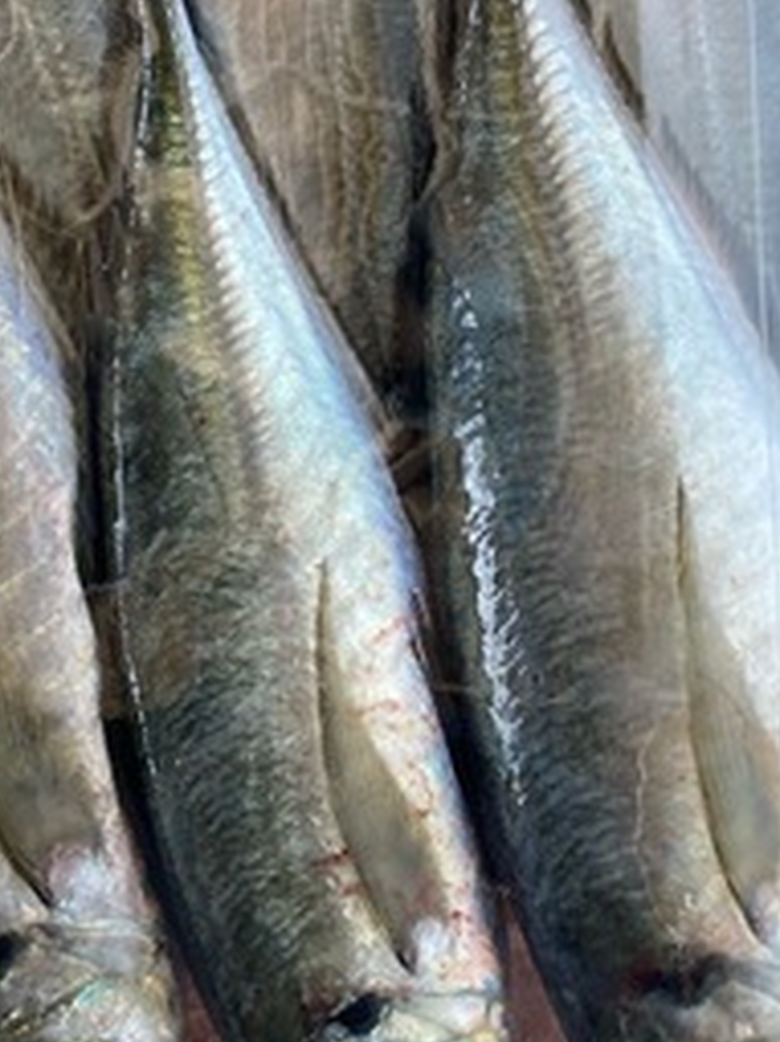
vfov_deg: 34.4
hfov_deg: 26.2
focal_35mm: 55
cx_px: 190
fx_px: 1654
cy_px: 294
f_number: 1.8
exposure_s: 1/60
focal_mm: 3.99
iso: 125
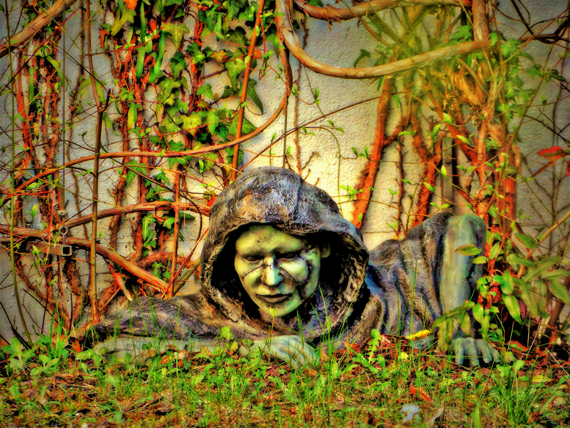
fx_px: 6587
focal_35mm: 400
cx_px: 285
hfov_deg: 5.0
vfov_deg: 3.7
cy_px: 214
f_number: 5.6
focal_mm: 200
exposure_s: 1/200
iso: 3200
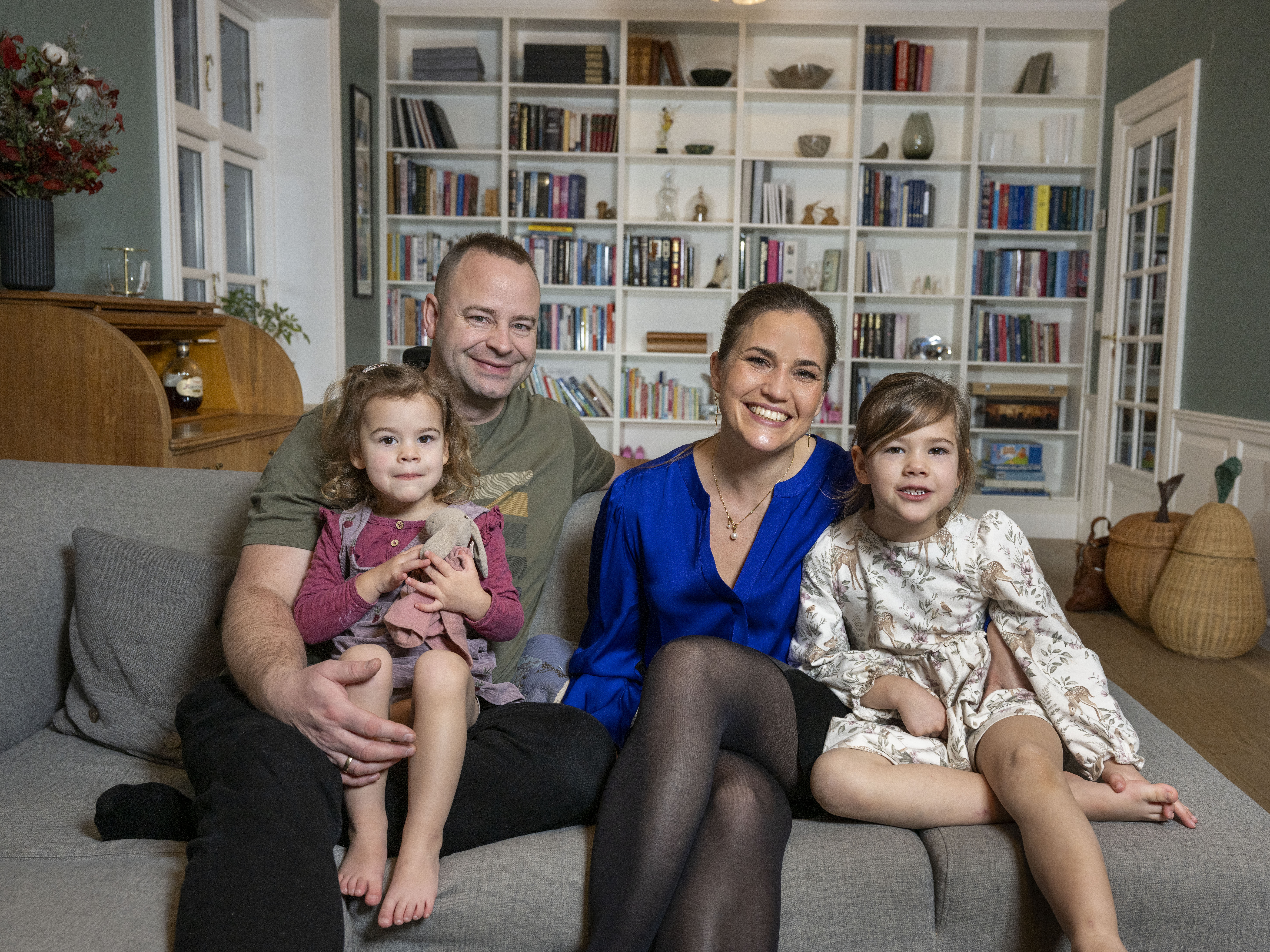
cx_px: 687
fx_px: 1267
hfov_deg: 53.2
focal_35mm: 35
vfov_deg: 41.2
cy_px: 482
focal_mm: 31.5
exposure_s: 1/60
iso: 400
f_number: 5
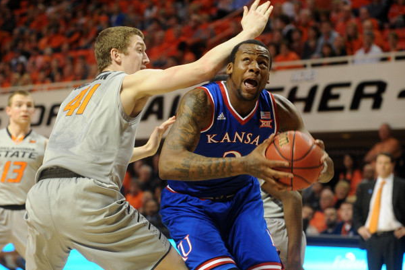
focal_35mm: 81
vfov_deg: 16.8
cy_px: 136
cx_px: 200
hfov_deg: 25.1
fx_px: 911
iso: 2000
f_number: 2.8
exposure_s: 1/800
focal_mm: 80
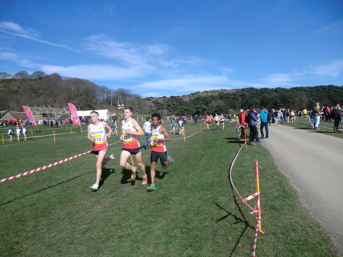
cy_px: 128
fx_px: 238
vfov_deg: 56.8
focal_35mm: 24
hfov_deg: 71.6
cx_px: 172
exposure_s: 1/800
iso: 64
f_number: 3.2
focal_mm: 4.3
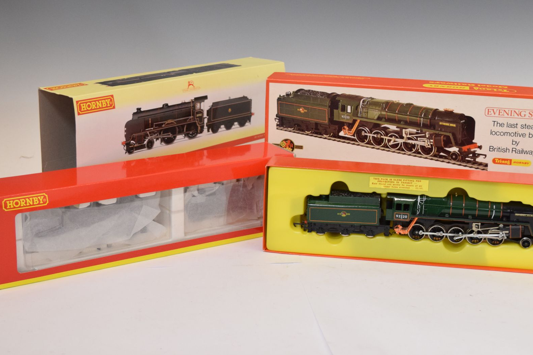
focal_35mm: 61
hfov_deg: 32.9
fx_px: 903
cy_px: 160
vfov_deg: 22.2
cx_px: 278
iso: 1600
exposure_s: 1/125
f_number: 5.6
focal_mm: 32
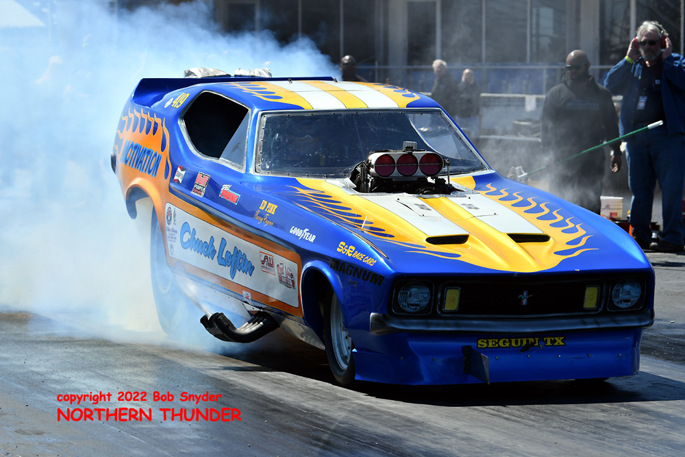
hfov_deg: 11.4
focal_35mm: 180
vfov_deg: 7.6
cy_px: 228
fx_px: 3425
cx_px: 342
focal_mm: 120
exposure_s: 1/1250
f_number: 5.6
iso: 160
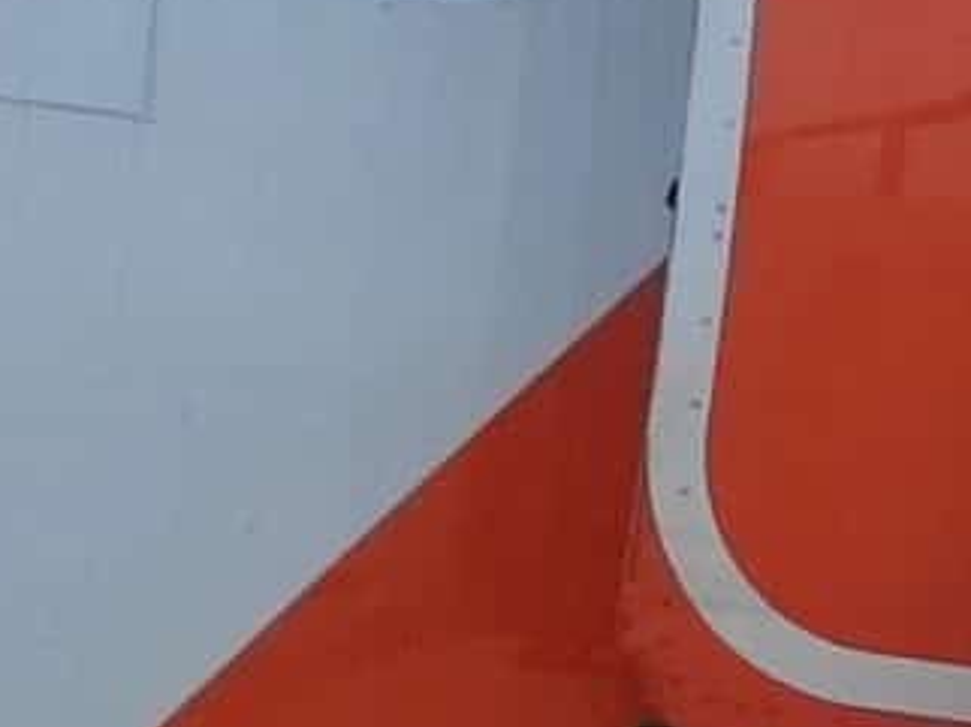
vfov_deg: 7.4
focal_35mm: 199
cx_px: 3003
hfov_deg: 8.3
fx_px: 5578
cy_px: 624
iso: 50
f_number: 1.79
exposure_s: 1/162
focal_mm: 4.7
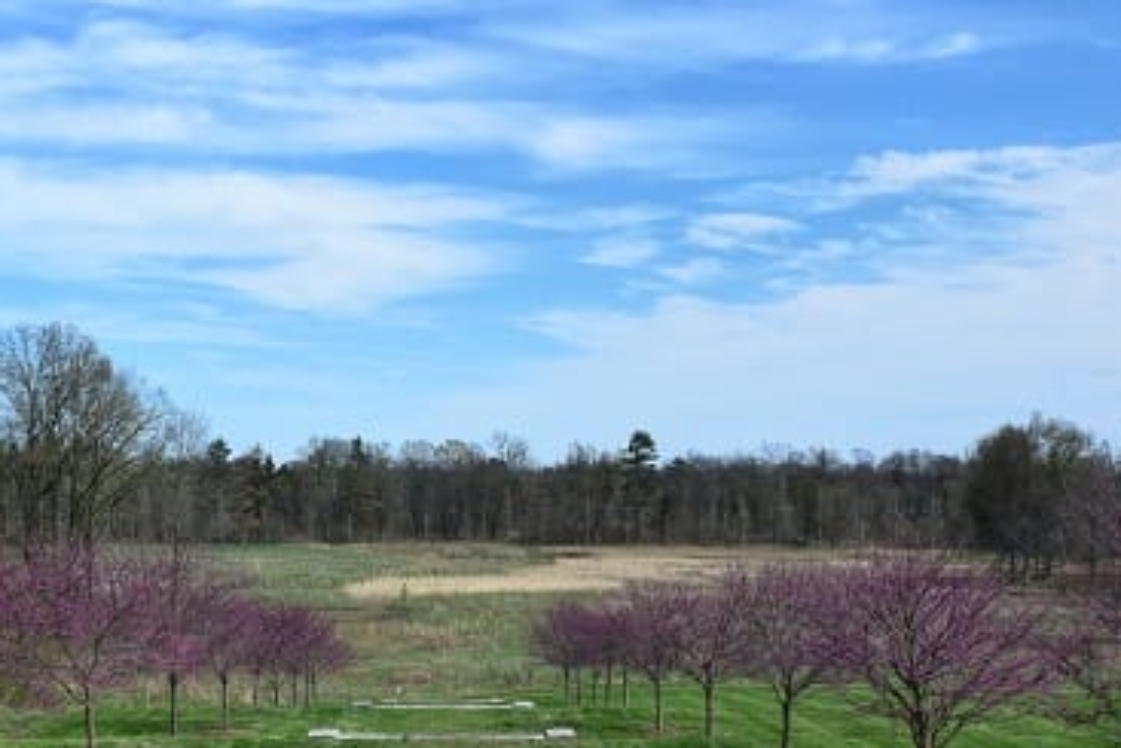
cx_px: 467
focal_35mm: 50
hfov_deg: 39.5
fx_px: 1557
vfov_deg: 26.4
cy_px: 618
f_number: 4.5
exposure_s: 1/640
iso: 160
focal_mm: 10
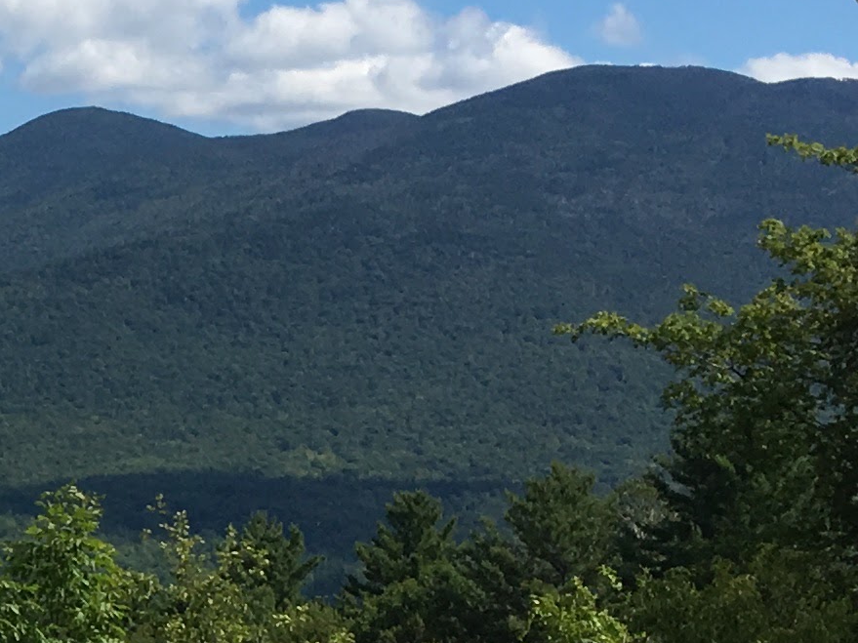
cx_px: -673
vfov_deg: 10.9
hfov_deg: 13.4
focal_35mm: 133
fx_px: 3296
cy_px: 779
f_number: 2.2
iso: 25
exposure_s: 1/1923
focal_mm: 4.15
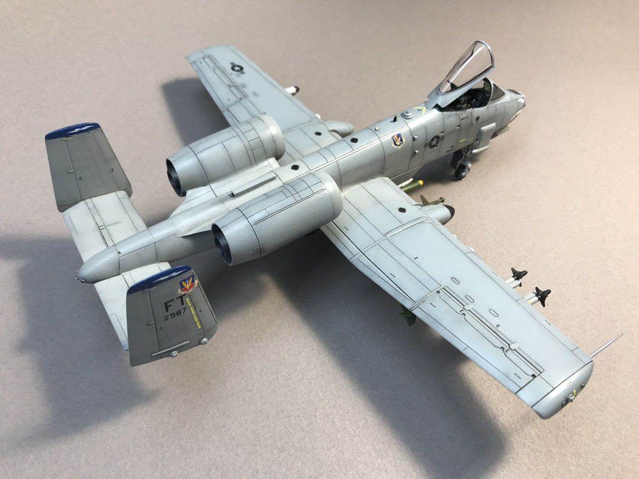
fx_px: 517
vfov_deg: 49.7
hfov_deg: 63.4
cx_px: 320
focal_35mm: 28
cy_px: 240
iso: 40
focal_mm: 3.99
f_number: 1.8
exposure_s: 1/100
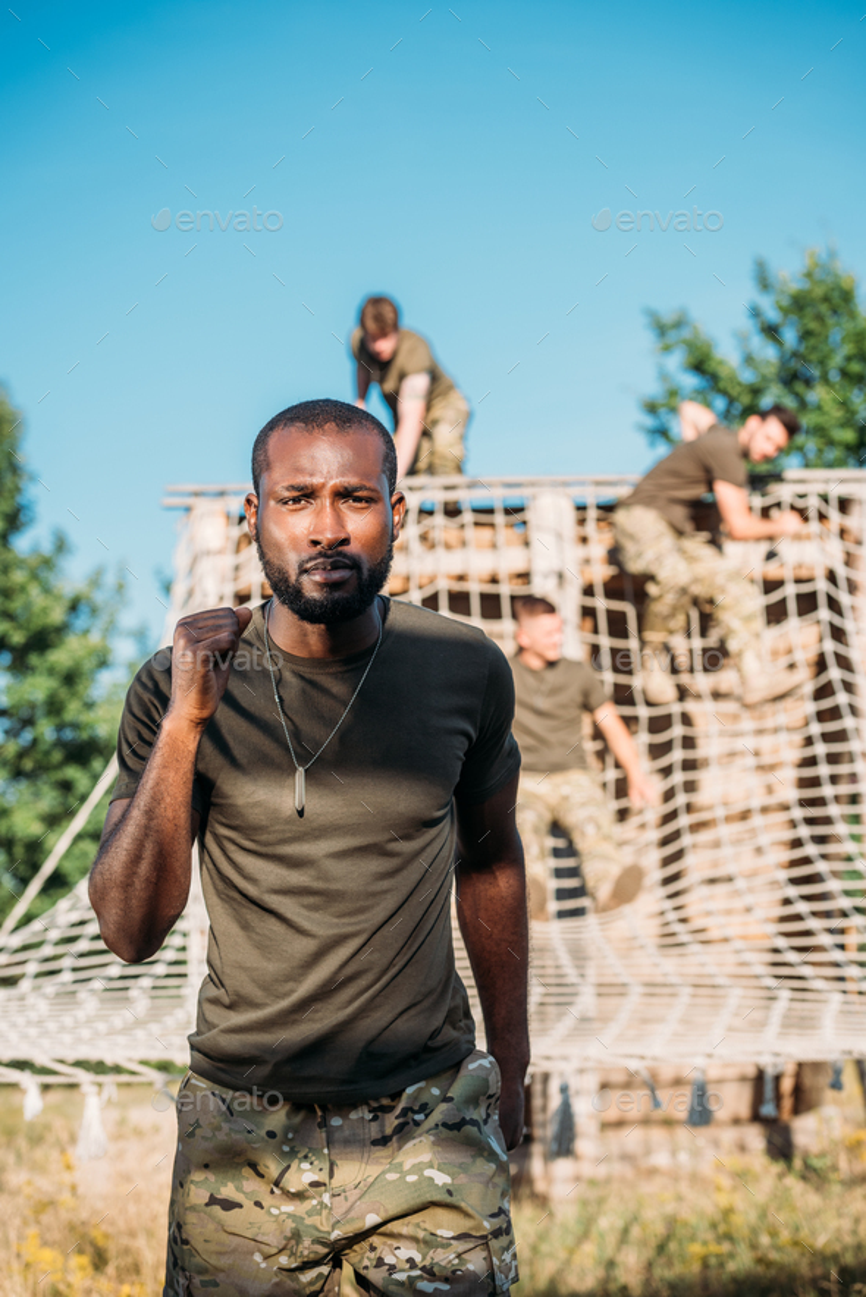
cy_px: 648
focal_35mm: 75
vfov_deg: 27.0
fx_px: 2704
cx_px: 433
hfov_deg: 18.2
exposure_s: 1/1000
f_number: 5
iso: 125
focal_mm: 75
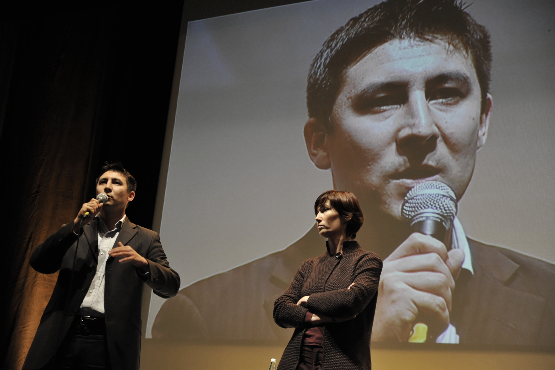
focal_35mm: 60
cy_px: 185
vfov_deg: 22.6
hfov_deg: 33.4
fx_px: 924
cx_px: 278
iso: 1600
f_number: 4
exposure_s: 1/125
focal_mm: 60
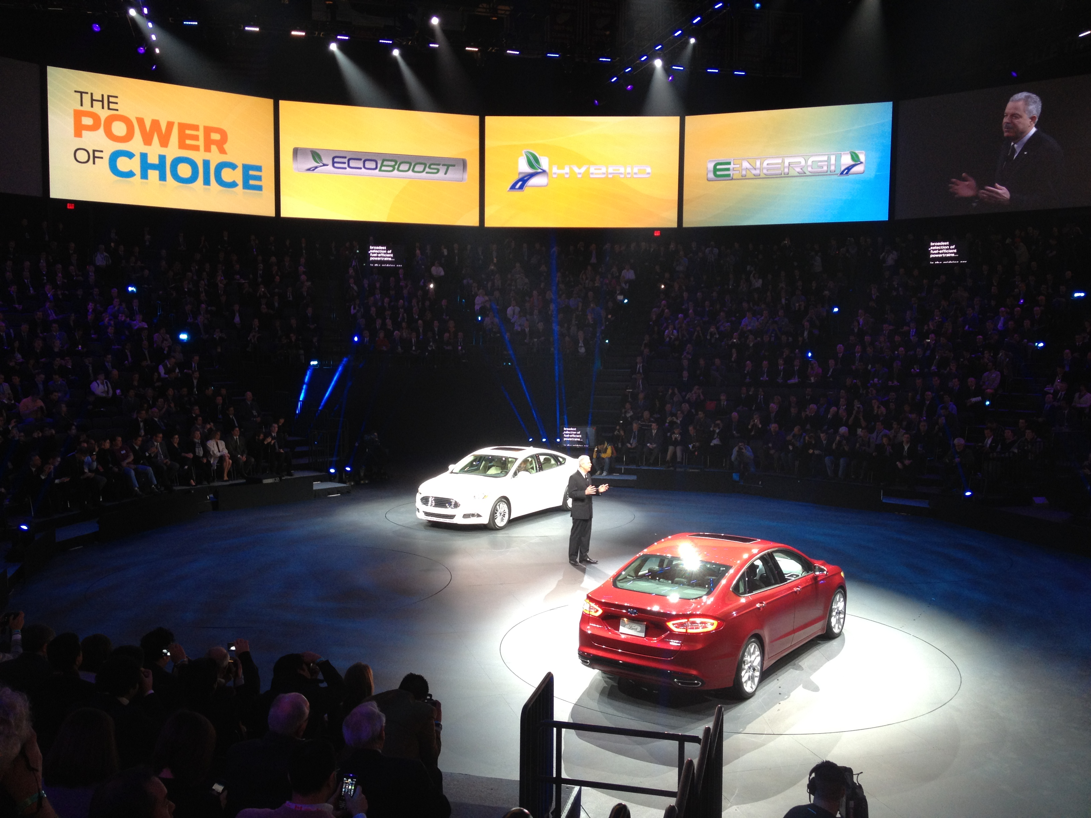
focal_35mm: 35
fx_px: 1103
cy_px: 409
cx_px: 546
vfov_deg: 40.7
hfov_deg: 52.6
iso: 100
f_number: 2.4
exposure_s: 1/20
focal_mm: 4.28
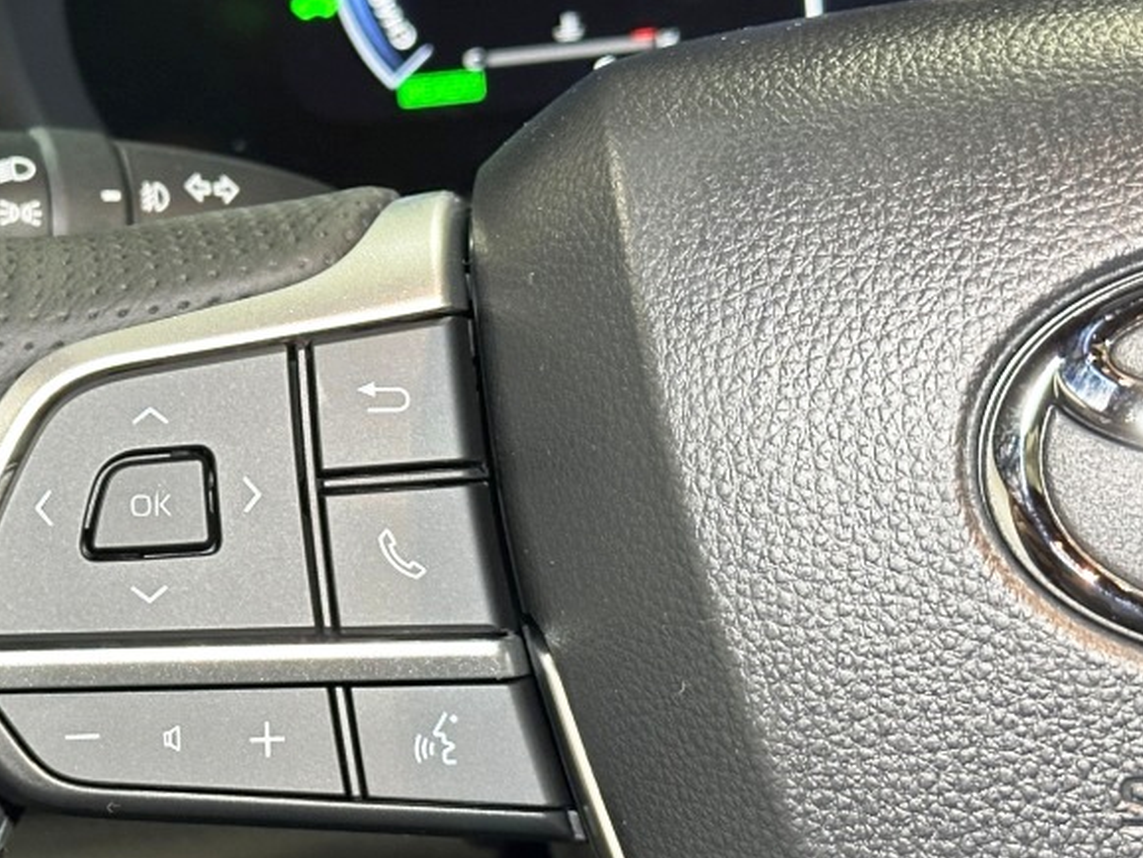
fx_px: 2808
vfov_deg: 17.4
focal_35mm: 85
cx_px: 172
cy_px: 439
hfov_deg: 22.6
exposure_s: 1/40
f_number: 1.78
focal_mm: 6.86
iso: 400
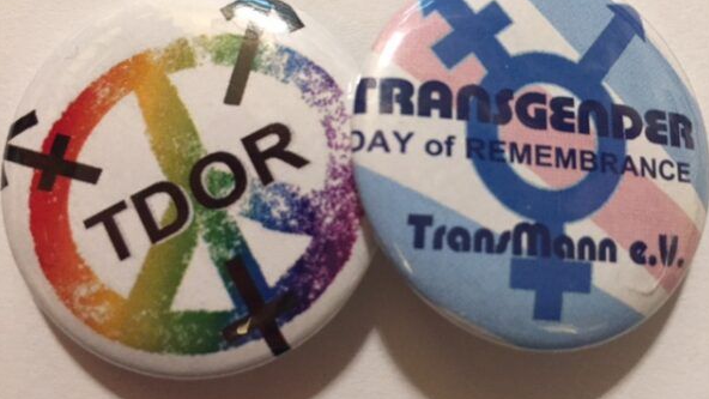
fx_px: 602
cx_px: 356
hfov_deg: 61.0
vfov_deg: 36.5
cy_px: 155
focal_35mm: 32
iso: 250
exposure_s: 1/17
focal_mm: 4.15
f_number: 2.2
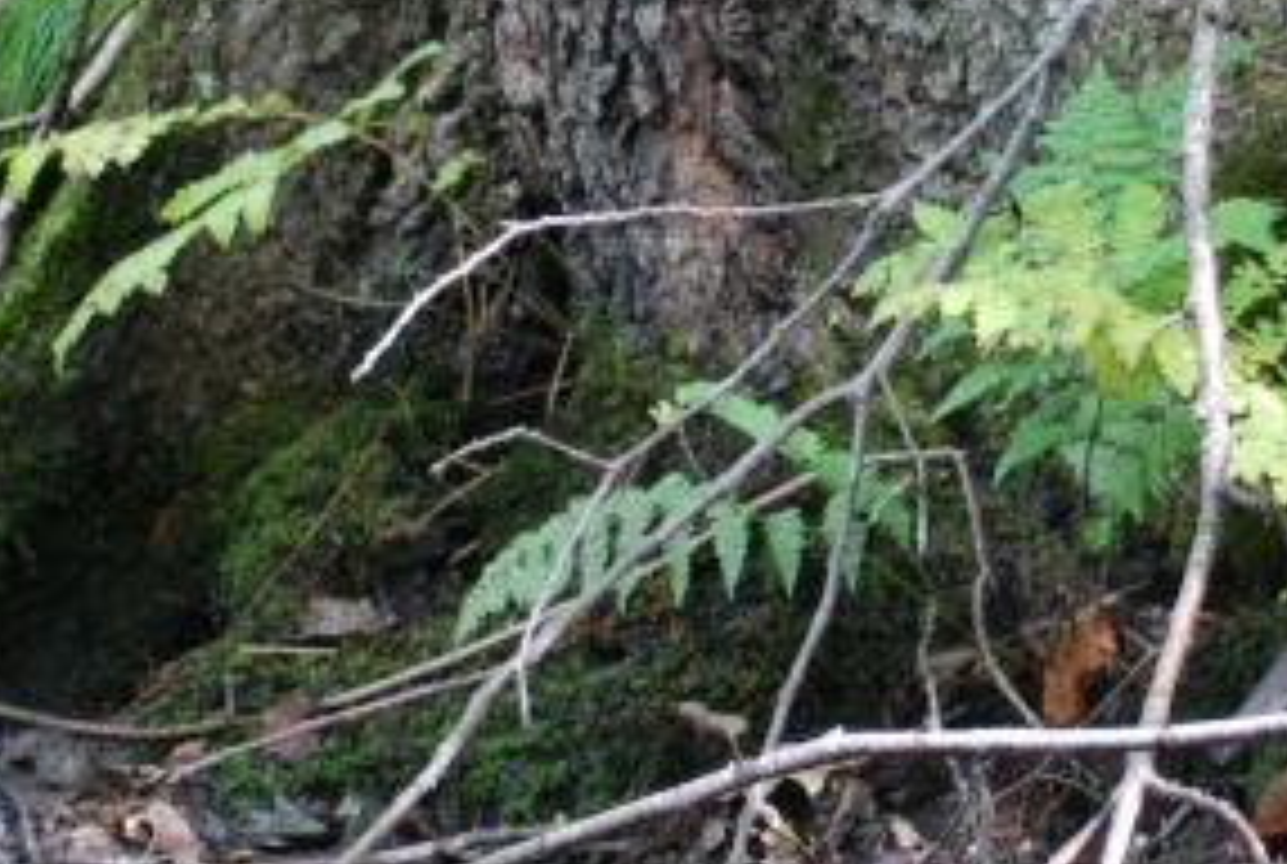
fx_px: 5768
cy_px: 0
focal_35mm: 161
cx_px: 1116
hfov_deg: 12.6
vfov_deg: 8.5
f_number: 4.8
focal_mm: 30
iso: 400
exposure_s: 1/20
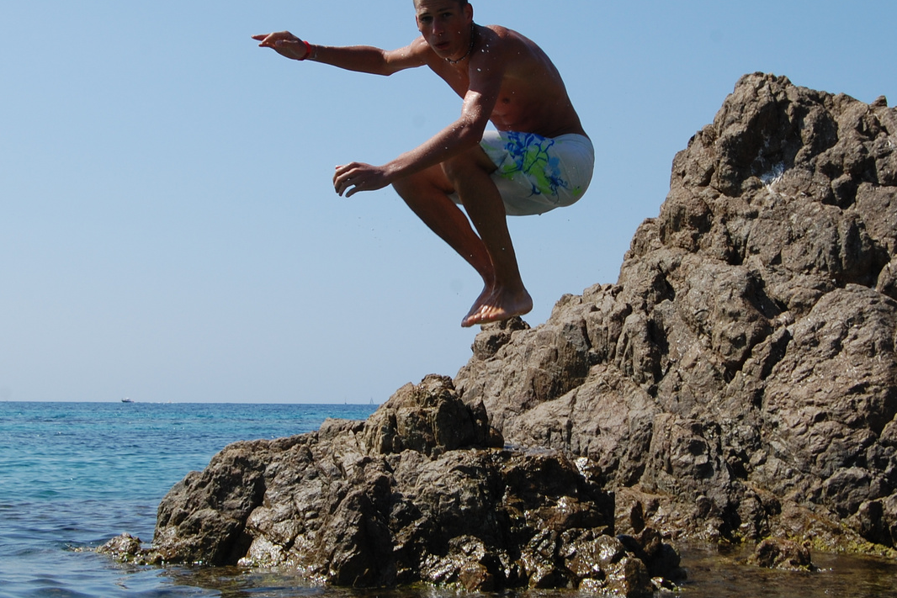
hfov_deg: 28.5
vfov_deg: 19.2
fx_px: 1763
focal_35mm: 71
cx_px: 454
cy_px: 253
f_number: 10
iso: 200
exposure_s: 1/400
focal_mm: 31
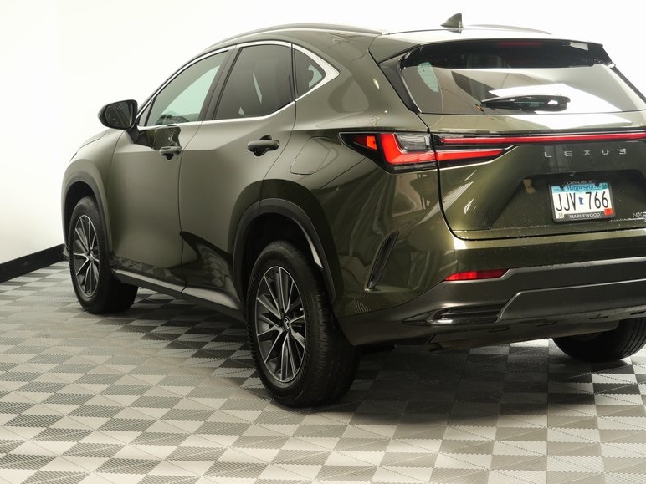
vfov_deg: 24.0
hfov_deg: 31.7
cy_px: 202
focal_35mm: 61
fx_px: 1138
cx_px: 358
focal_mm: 23
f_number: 4.5
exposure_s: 1/250
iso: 400
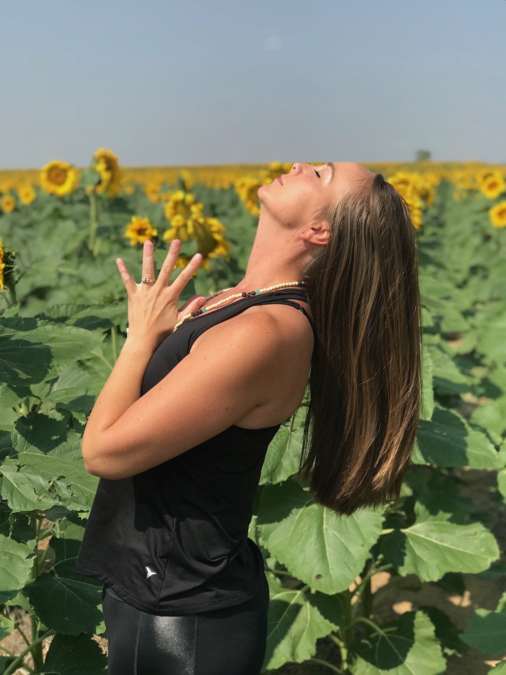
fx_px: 1111
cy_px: 338
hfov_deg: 25.7
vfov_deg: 33.8
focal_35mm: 57
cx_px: 253
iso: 20
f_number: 2.8
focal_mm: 6.6
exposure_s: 1/736
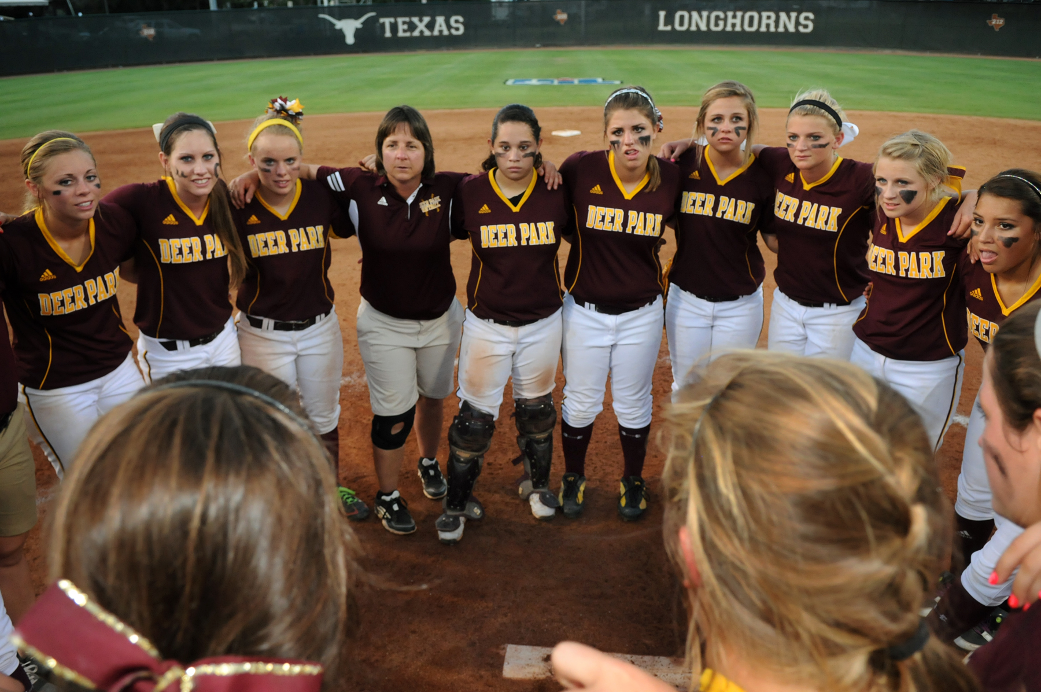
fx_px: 737
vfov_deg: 50.3
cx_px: 520
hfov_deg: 70.5
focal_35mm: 26
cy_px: 346
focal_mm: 17
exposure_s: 1/500
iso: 1000
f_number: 3.2
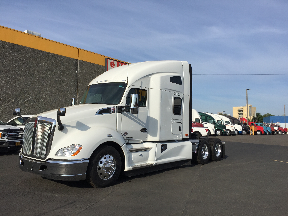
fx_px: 241
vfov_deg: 48.2
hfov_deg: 61.7
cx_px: 144
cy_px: 108
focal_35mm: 29
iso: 32
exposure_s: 1/3049
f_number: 2.2
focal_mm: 4.15
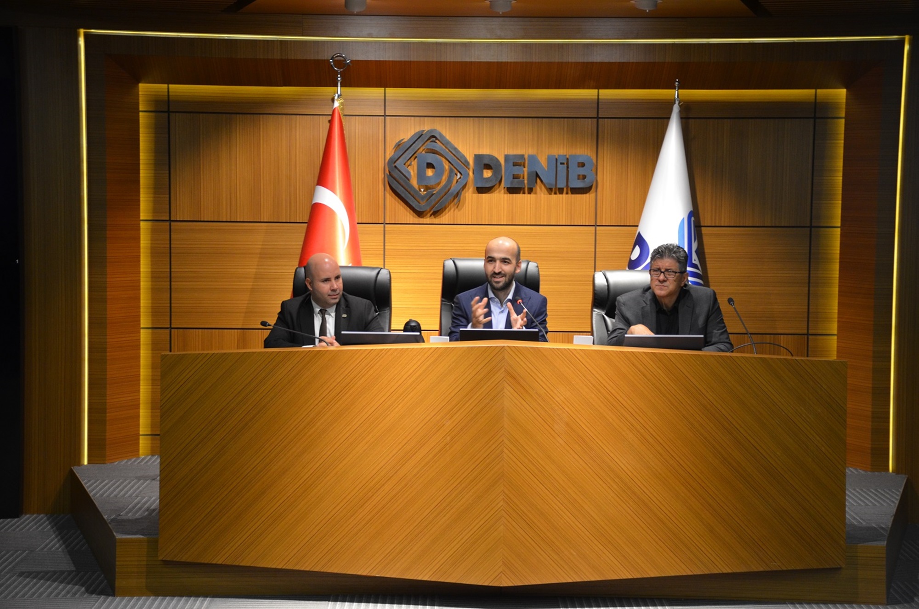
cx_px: 460
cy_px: 304
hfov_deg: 28.1
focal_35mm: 72
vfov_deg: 18.8
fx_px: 1834
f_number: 4.5
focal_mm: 48
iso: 800
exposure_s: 1/30
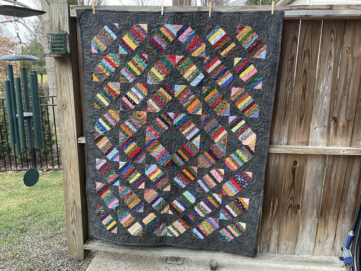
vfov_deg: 48.2
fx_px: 302
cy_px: 136
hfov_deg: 61.7
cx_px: 180
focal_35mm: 29
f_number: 1.8
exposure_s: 1/122
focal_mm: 3
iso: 32
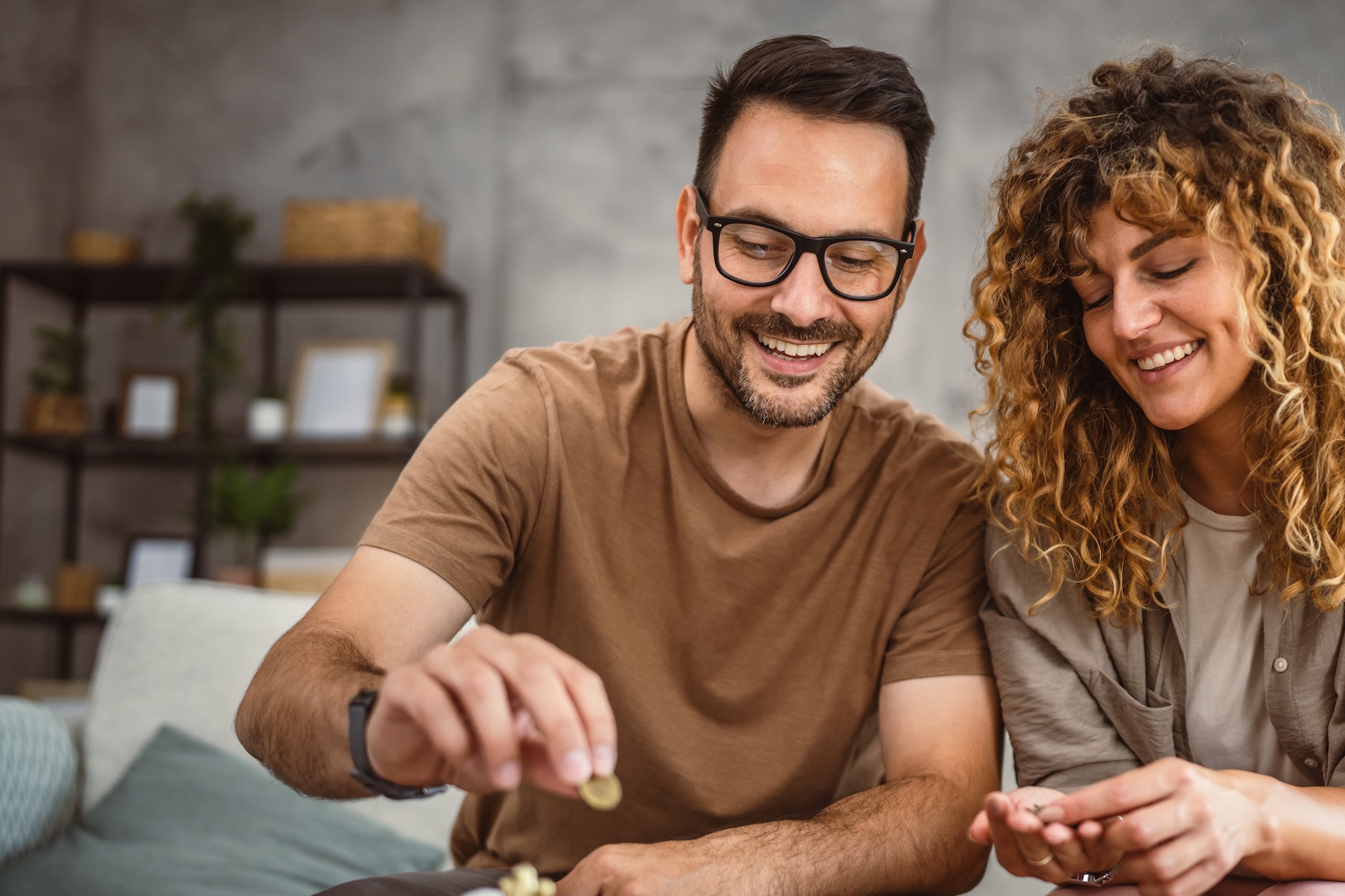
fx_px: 1718
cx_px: 879
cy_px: 585
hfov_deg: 42.3
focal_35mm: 46
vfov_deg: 29.1
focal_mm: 35
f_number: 1.6
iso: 800
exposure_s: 1/800
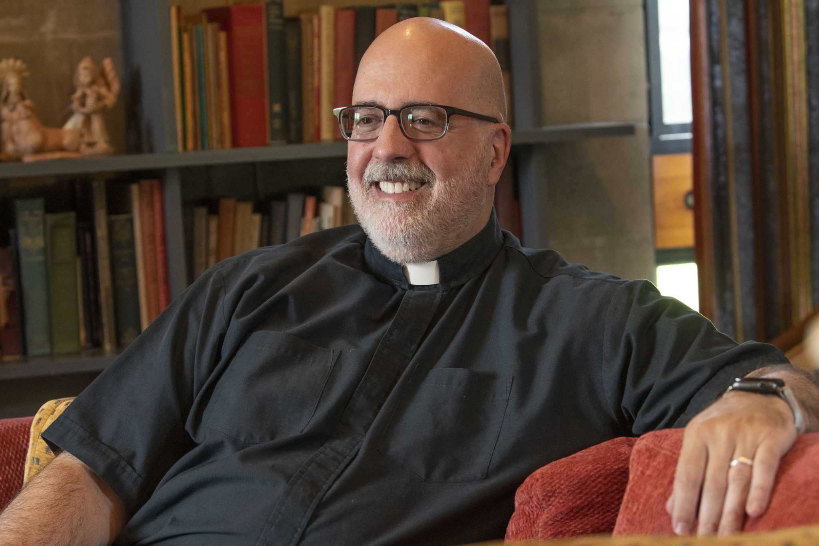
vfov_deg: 13.0
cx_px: 410
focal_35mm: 105
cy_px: 273
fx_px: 2388
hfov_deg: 19.5
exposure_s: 1/200
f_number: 4
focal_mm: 70
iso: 2500
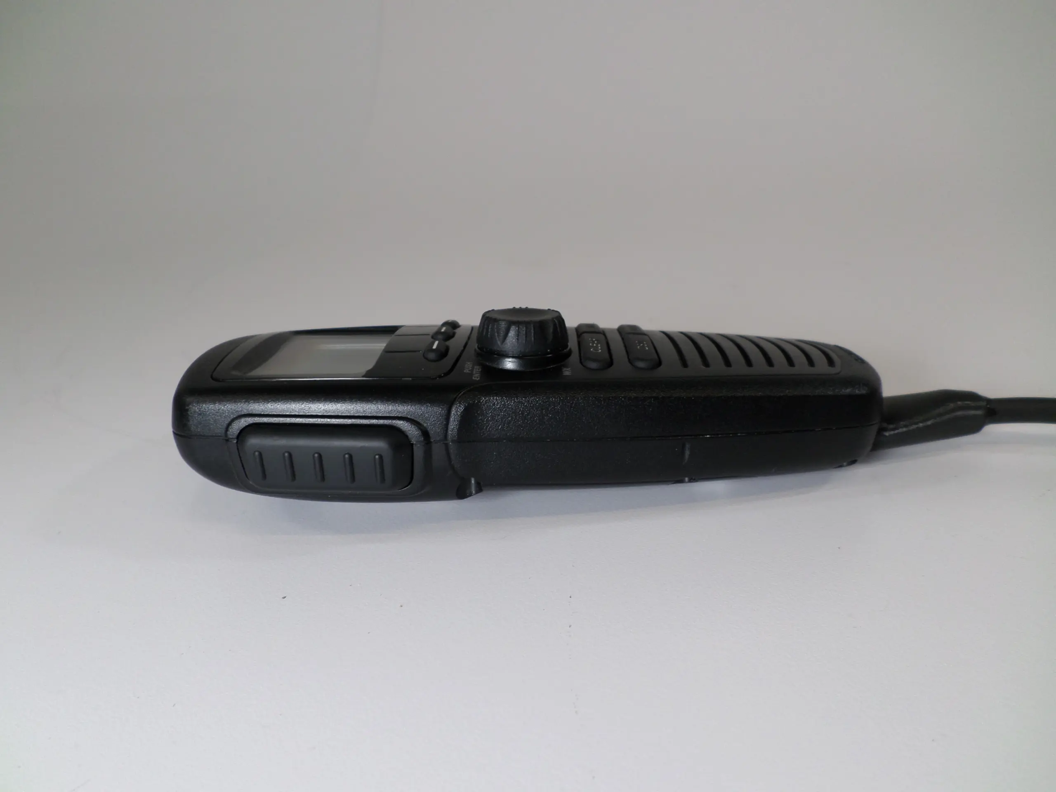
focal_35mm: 25
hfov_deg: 69.4
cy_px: 396
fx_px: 763
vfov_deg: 54.9
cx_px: 528
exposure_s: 1/90
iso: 80
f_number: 2.5
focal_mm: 4.5
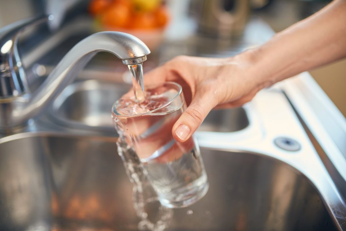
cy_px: 116
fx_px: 336
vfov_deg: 37.9
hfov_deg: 54.4
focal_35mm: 35
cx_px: 173
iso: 100
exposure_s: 1/60
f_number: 1.8
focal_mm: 35
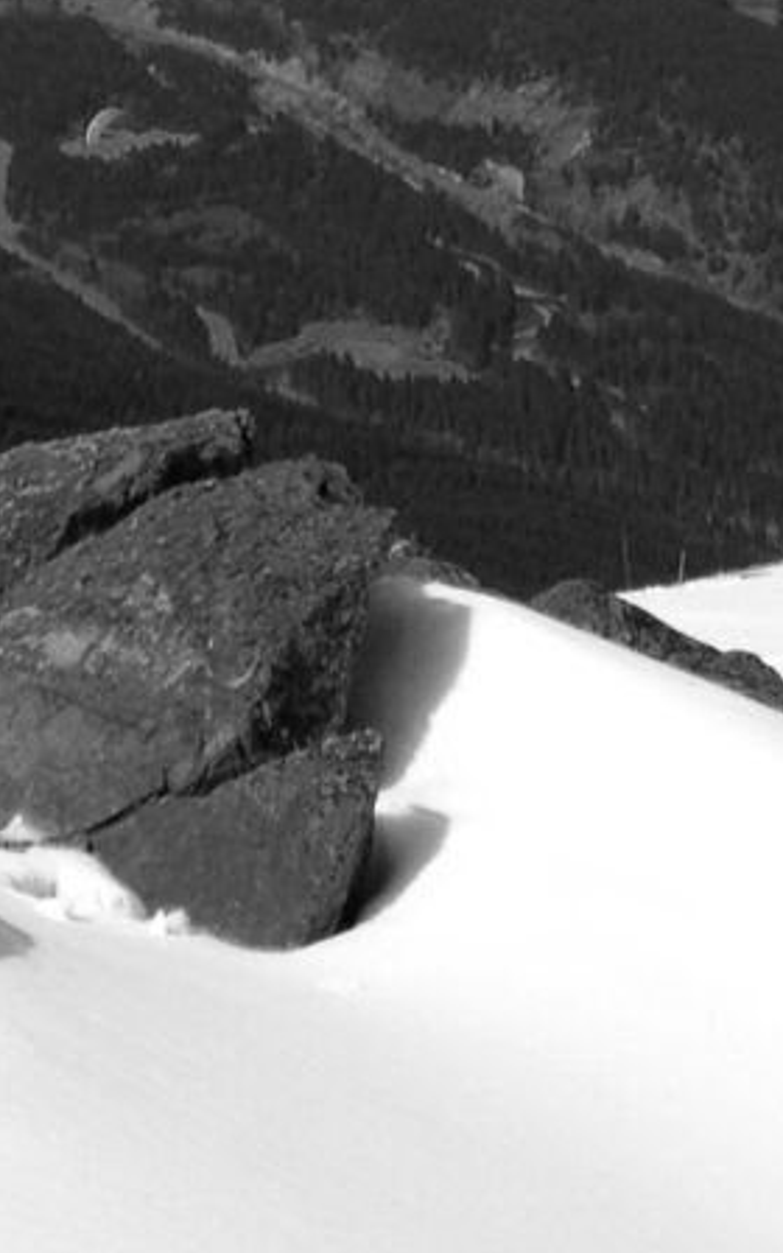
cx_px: 78
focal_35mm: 120
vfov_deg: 17.1
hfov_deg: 10.9
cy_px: 92
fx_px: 4097
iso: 50
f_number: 2.4
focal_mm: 4.12
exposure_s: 1/3623
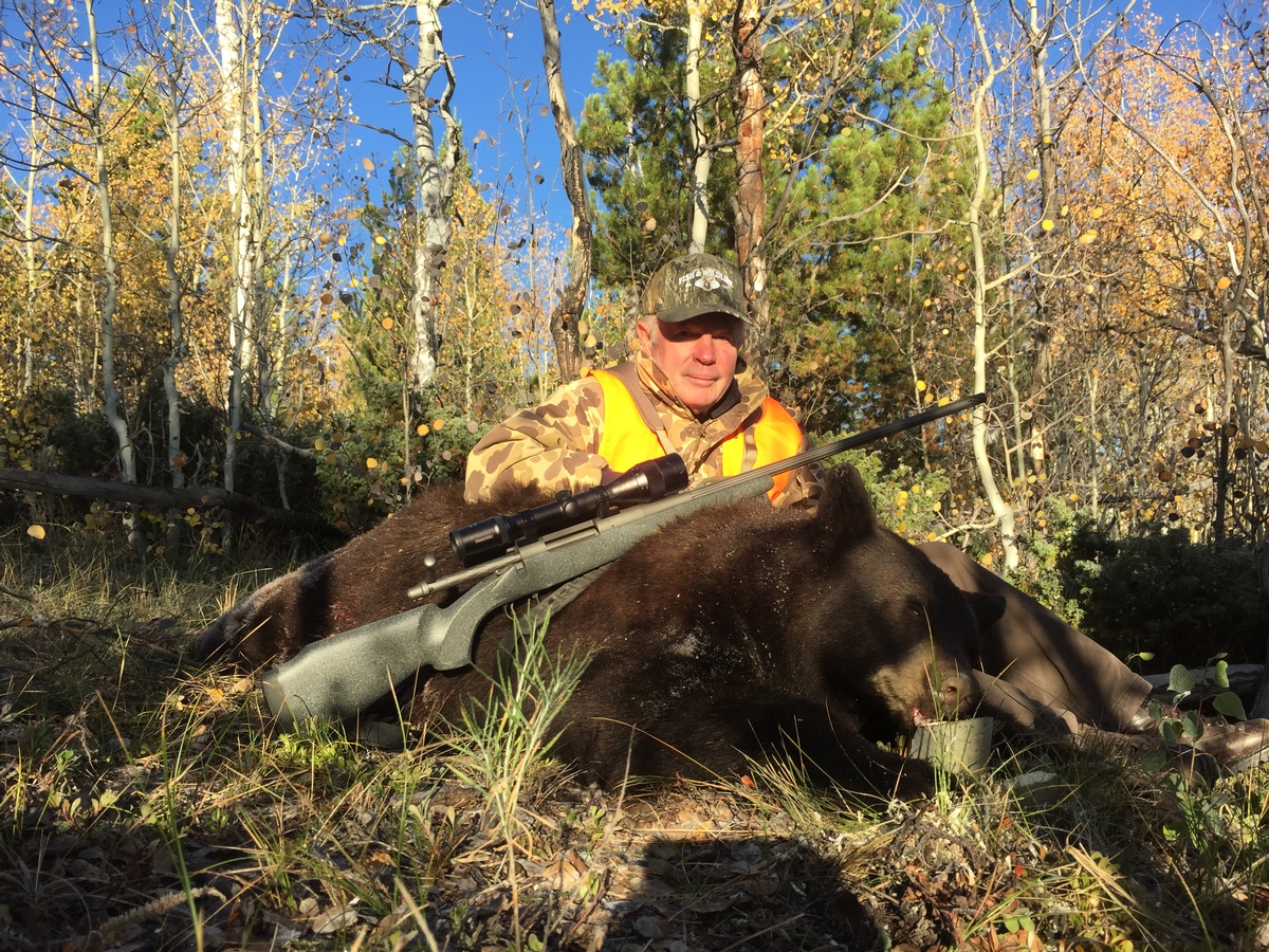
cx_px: 634
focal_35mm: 29
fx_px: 1063
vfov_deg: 48.2
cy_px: 476
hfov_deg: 61.7
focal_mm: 4.15
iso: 32
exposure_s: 1/682
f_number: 2.2
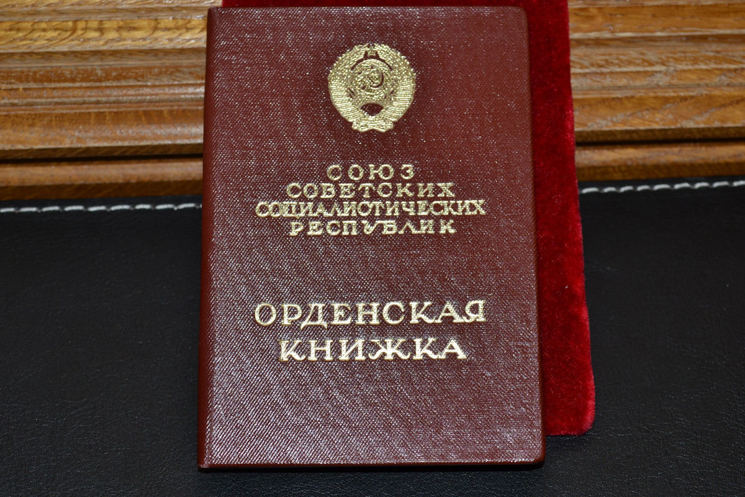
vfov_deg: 19.7
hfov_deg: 29.2
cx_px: 372
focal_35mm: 69
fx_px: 1428
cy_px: 248
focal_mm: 46
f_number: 8
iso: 100
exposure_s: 1/60
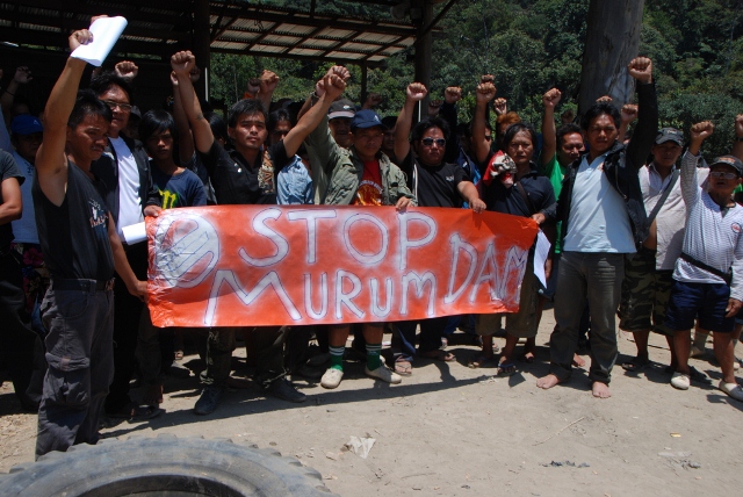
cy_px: 248
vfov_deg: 40.0
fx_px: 682
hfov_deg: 57.2
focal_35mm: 33
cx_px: 372
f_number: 7.1
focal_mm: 22
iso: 100
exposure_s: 1/200
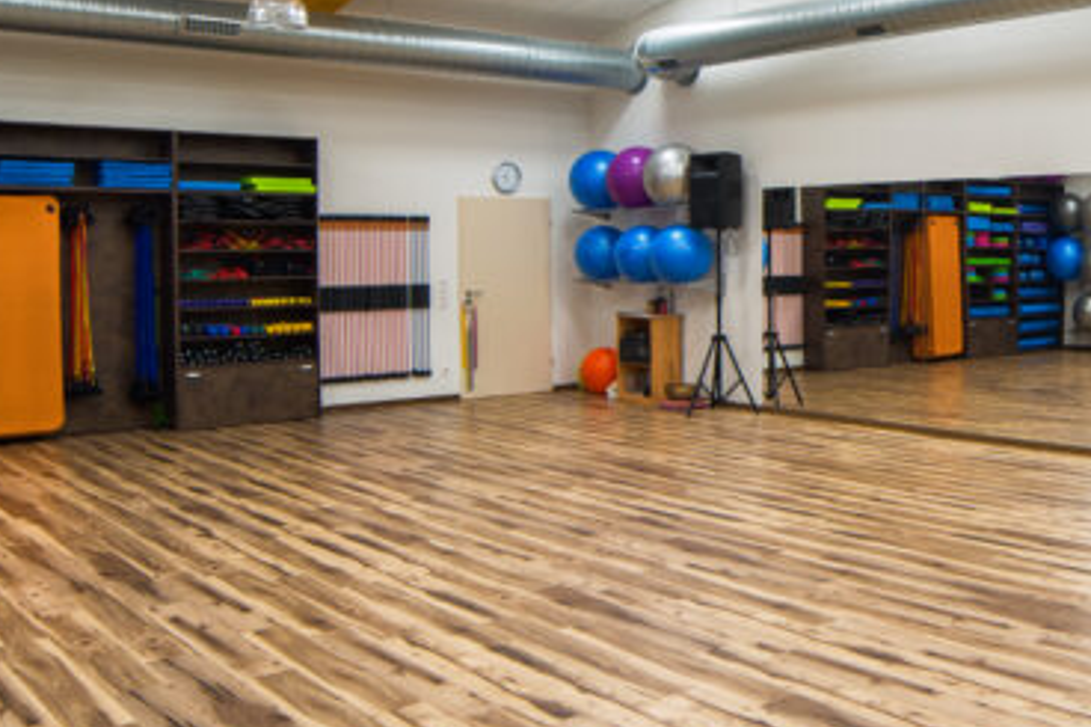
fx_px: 1181
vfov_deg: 34.0
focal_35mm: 39
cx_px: 975
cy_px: 266
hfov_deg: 45.1
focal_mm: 14
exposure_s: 1/2
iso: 100
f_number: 8
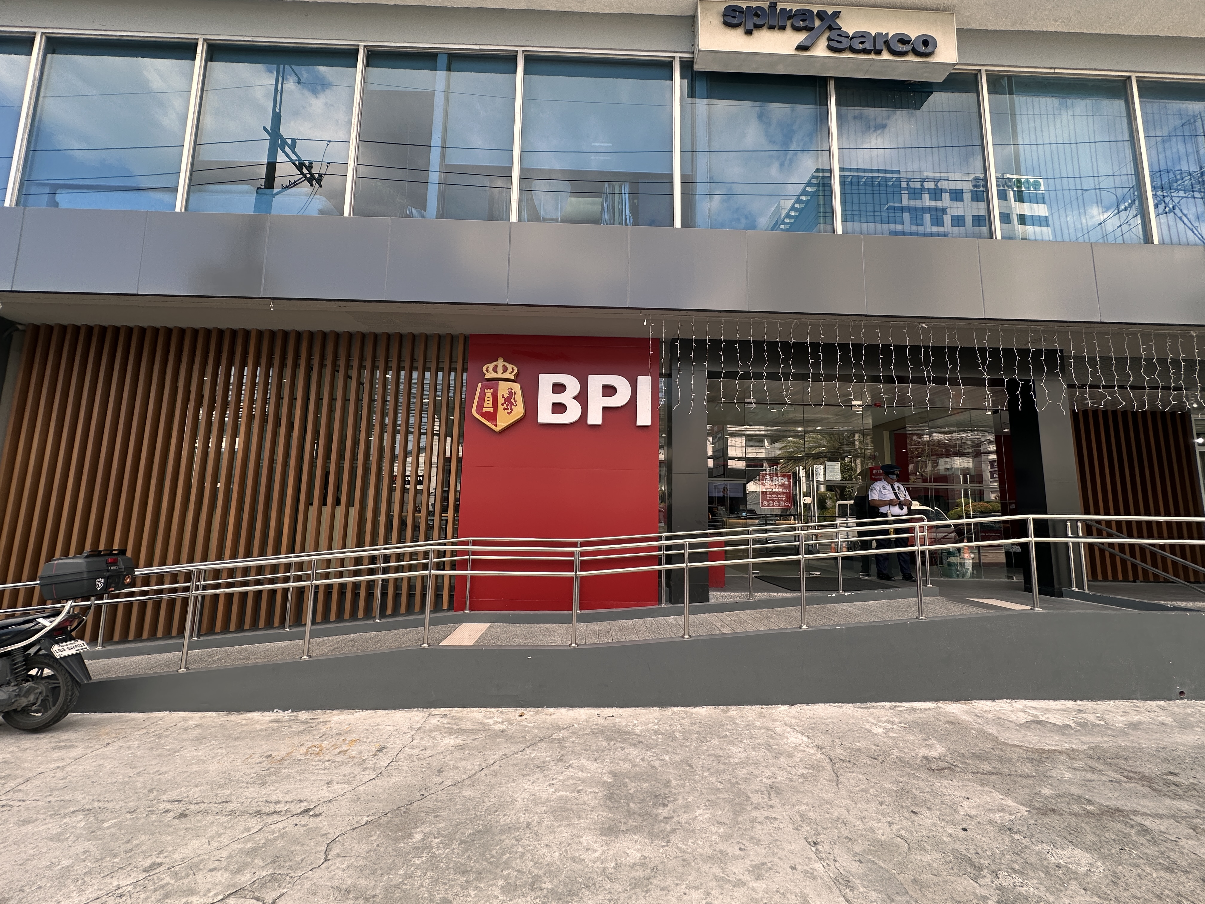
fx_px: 487
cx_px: 602
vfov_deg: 85.7
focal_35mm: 14
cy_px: 452
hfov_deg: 102.1
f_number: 2.2
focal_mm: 2.22
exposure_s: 1/188
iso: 40
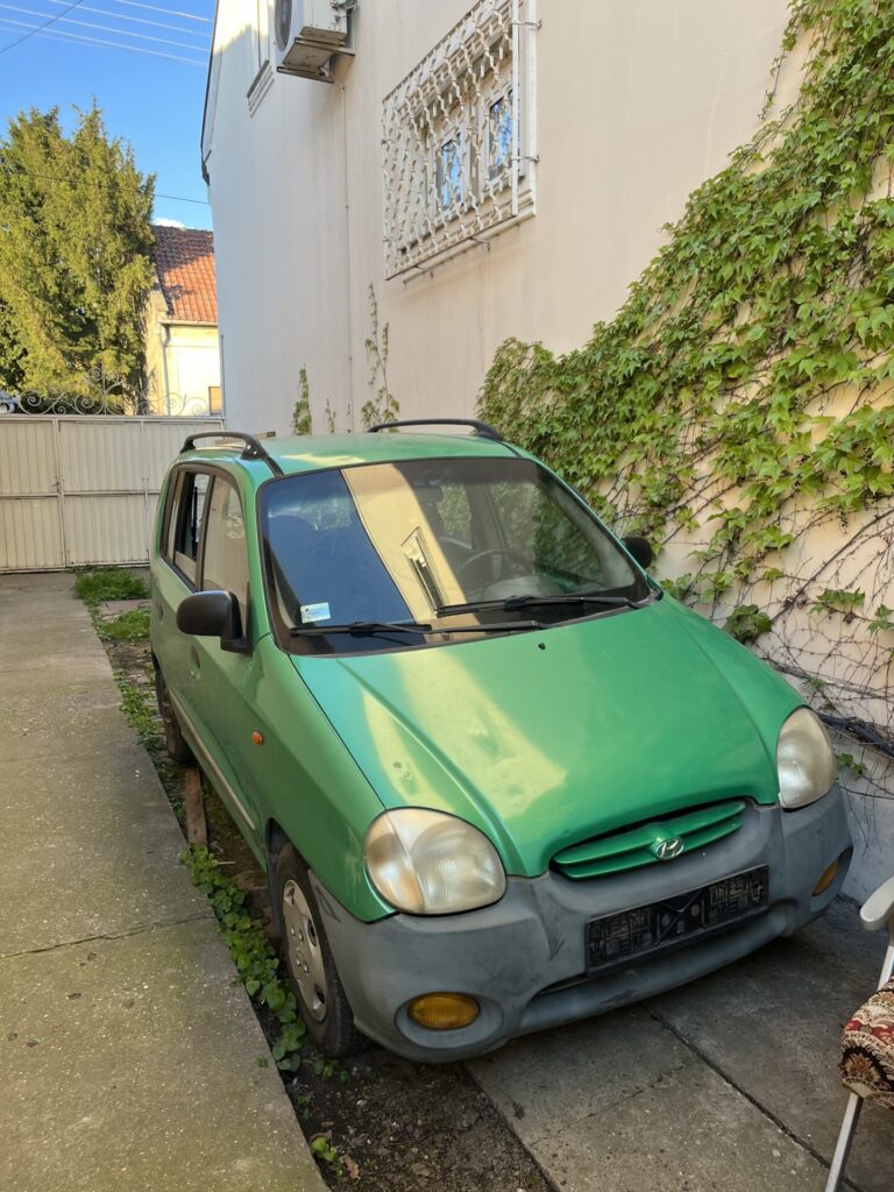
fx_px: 895
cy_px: 596
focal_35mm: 26
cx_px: 447
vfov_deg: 67.3
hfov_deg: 53.1
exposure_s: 1/236
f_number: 1.6
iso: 40
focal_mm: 5.1
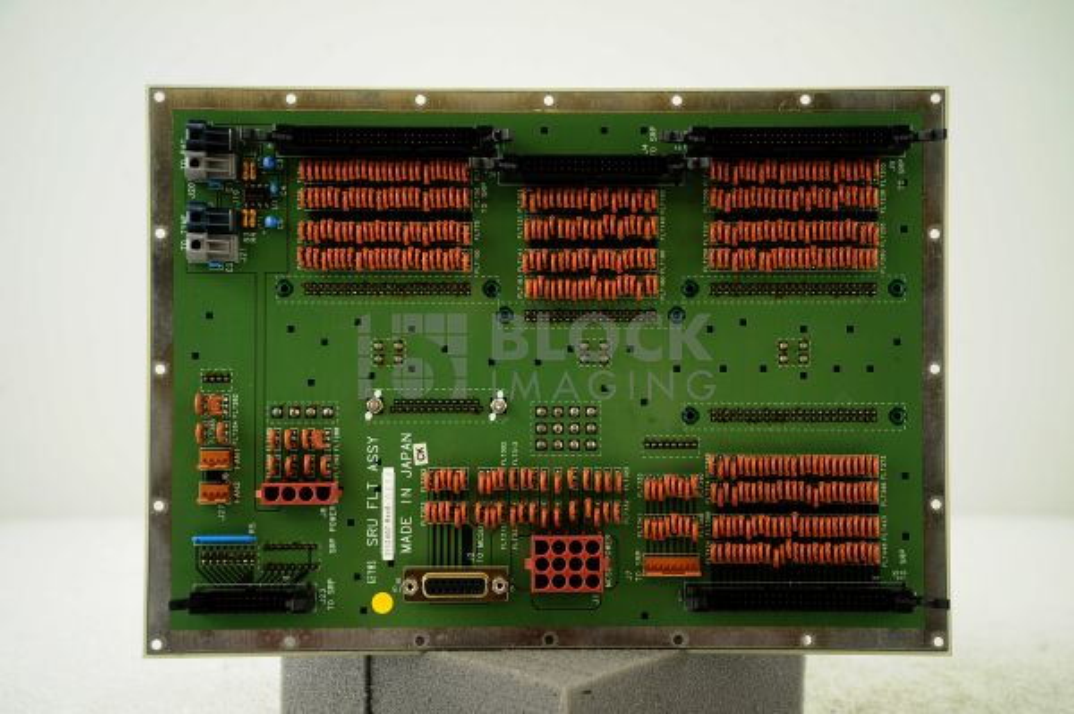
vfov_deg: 20.9
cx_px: 537
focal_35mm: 65
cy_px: 357
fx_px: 1938
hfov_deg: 31.0
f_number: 5.6
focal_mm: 65
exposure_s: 1/100
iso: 800
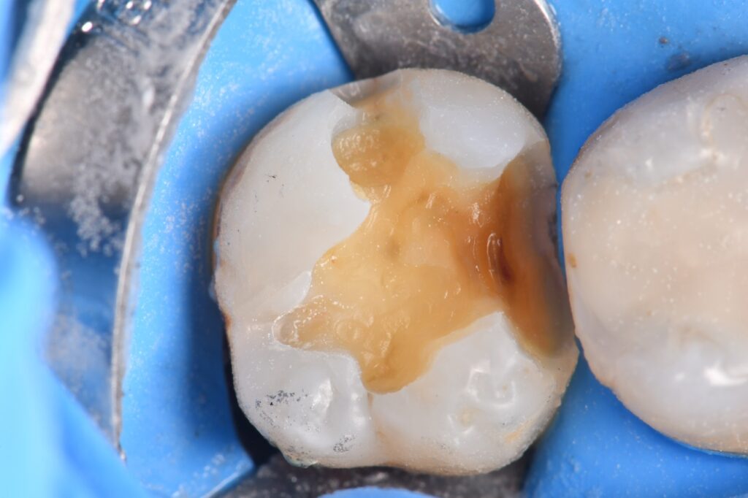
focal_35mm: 157
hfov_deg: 13.1
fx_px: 3261
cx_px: 374
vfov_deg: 8.7
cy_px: 249
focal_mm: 105
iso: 200
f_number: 32
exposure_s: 1/160
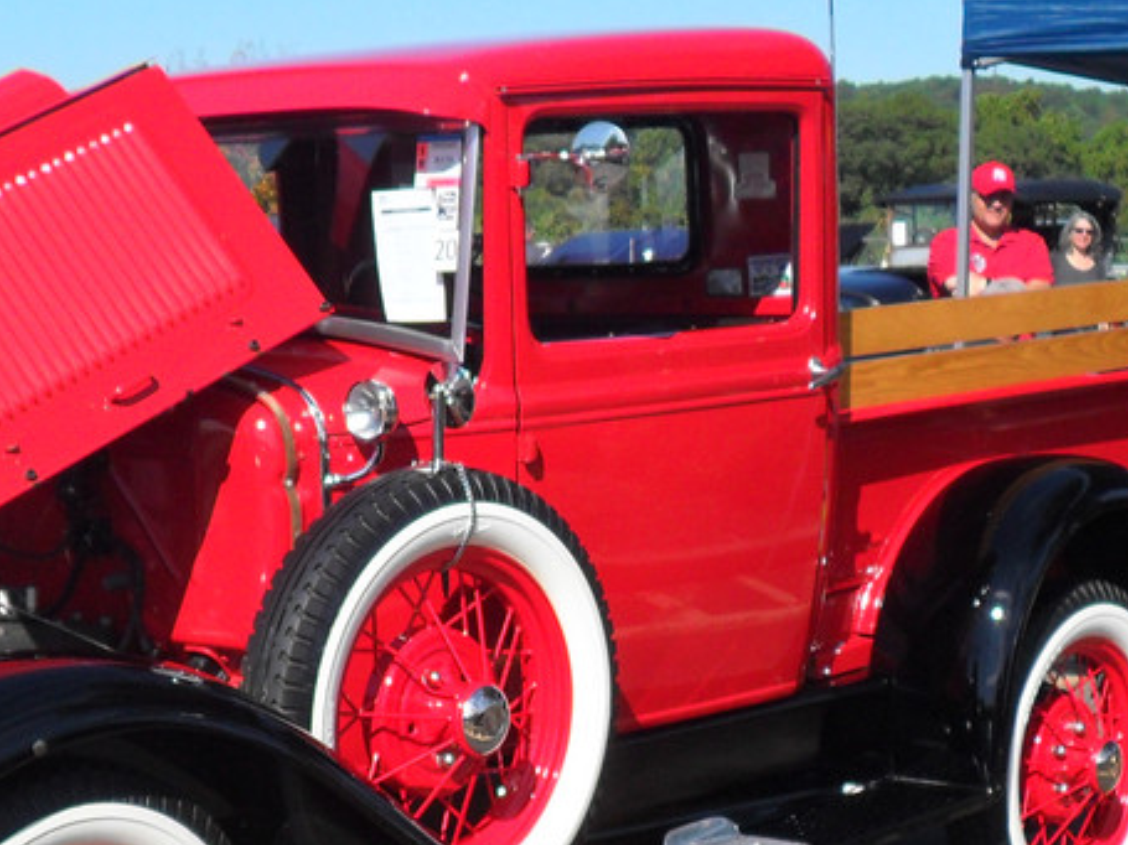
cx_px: 425
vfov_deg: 17.9
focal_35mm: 82
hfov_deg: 23.8
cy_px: 610
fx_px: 2671
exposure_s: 1/180
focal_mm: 6.2
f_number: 8.9
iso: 100
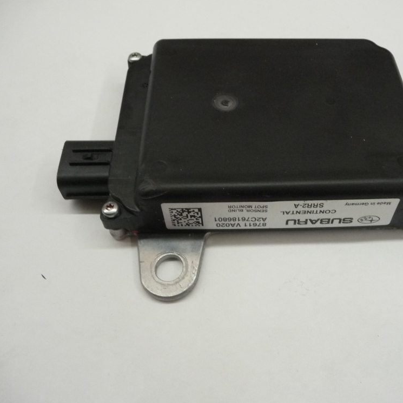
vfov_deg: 48.4
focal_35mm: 34
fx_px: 448
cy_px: 204
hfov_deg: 48.1
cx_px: 248
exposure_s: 1/60
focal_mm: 4.7
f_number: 3.3
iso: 320
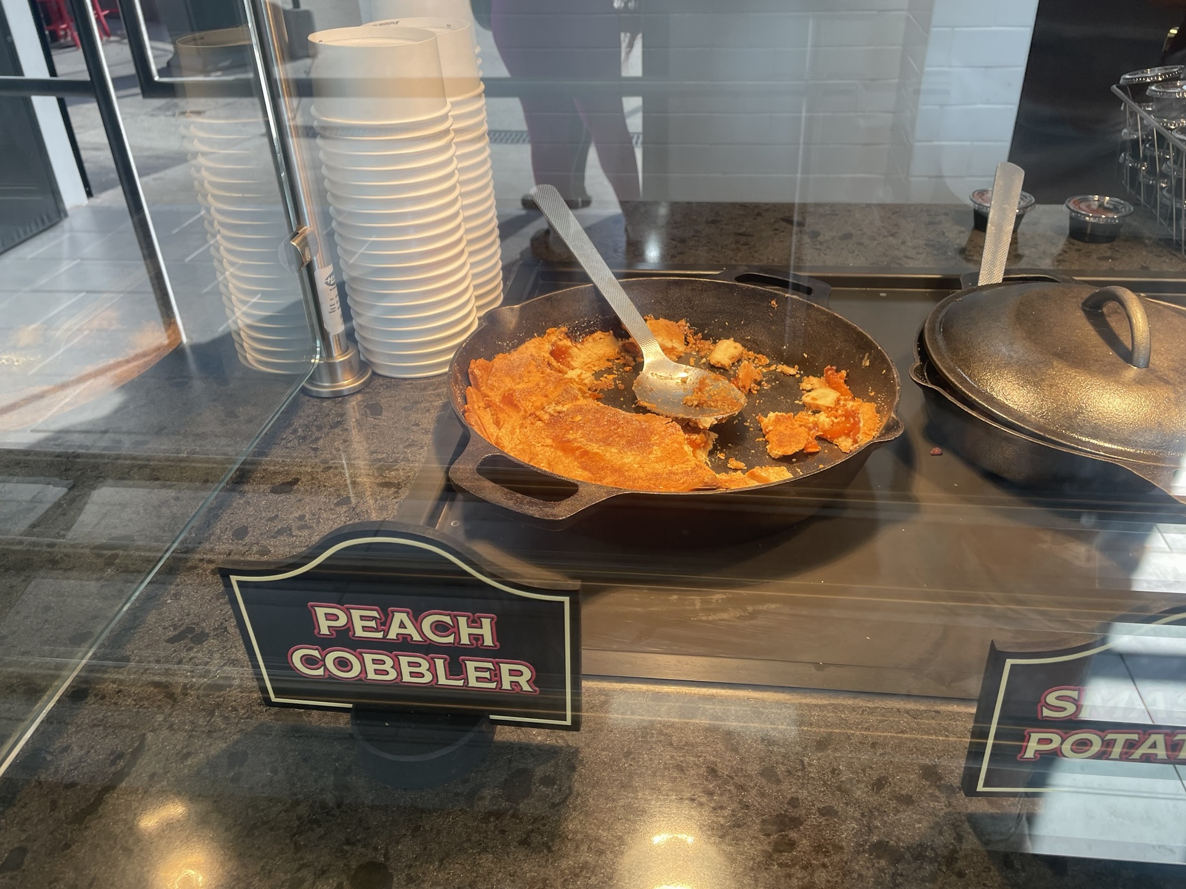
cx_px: 612
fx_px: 925
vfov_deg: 51.3
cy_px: 440
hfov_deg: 65.3
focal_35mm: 27
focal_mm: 4.2
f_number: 1.6
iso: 32
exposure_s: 1/139
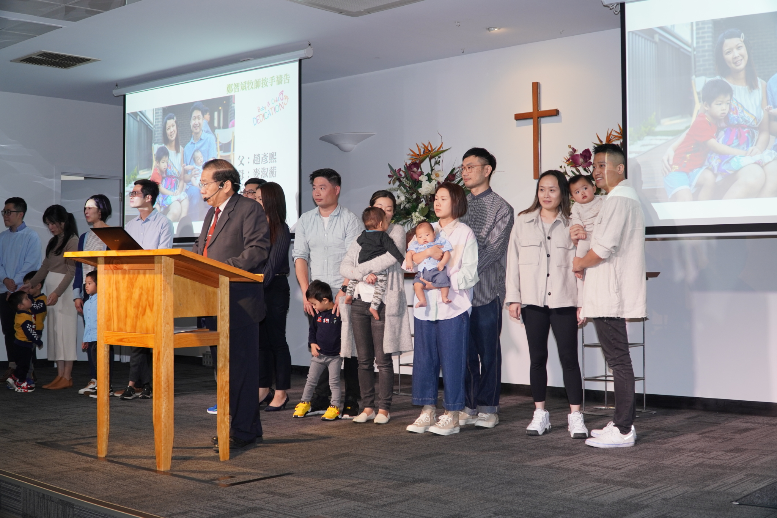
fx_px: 906
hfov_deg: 46.4
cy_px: 259
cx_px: 388
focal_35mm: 42
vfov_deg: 31.9
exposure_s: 1/60
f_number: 4
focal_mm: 28
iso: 320
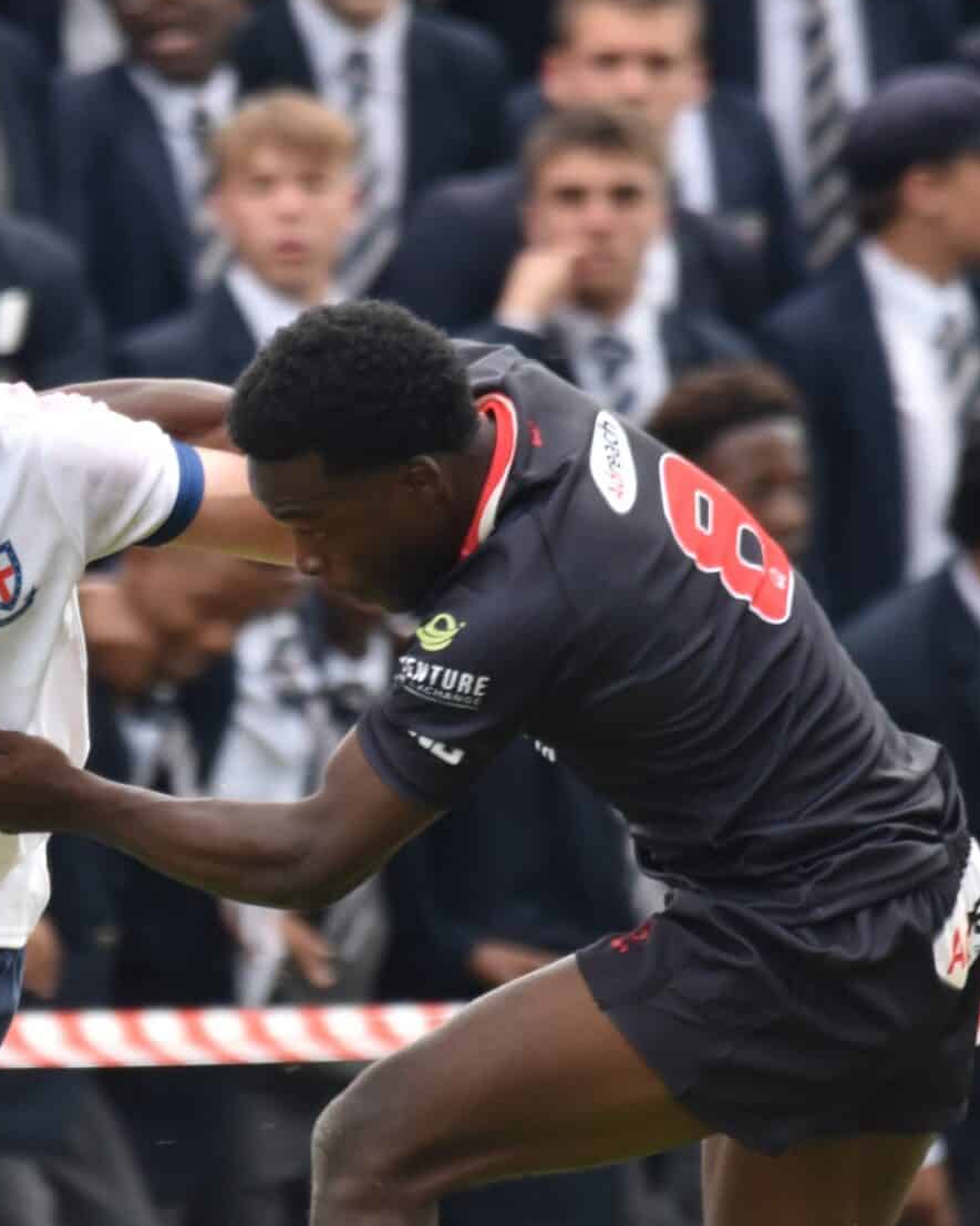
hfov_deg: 0.8
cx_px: -44
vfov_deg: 1.0
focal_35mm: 1954
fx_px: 70872
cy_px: 755
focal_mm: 600
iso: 800
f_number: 6.3
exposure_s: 1/500
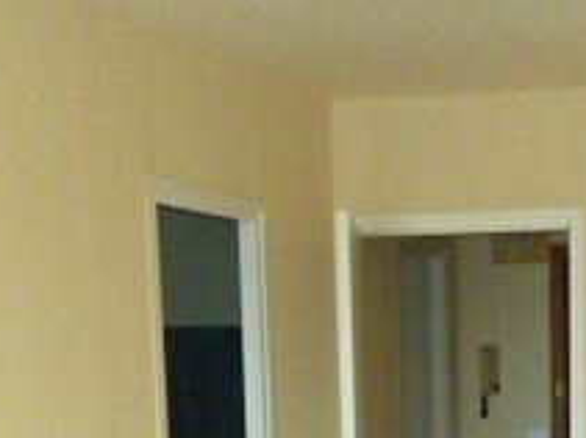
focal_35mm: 93
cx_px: 528
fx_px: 1573
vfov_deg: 14.6
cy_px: 681
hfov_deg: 20.7
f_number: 3.1
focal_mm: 5
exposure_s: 1/60
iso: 500
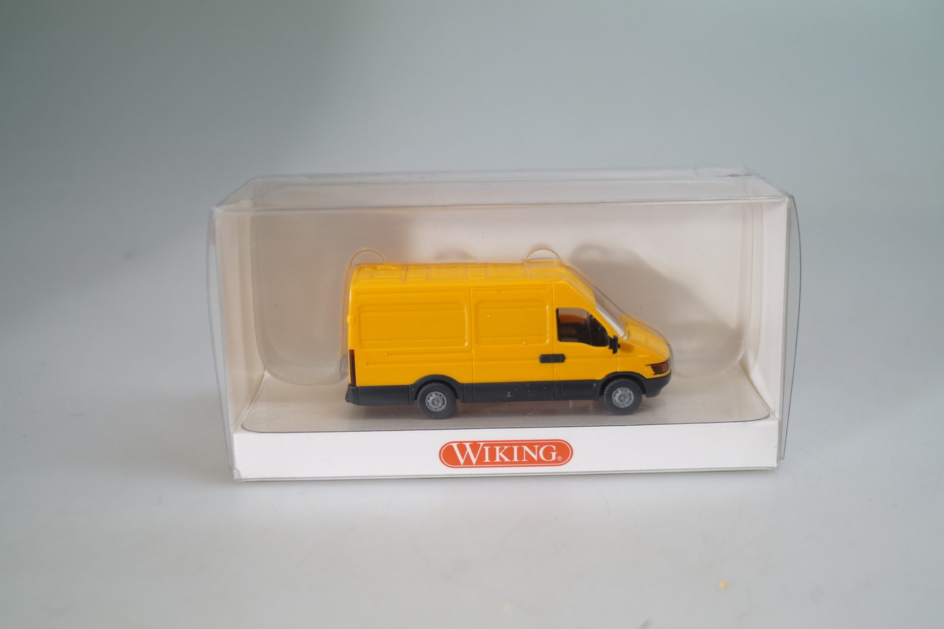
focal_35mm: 45
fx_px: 1180
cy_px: 314
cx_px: 472
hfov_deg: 43.6
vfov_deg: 29.9
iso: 500
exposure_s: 1/160
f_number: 4.5
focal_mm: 30
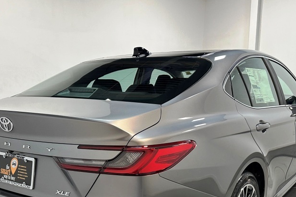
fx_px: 337
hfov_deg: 47.4
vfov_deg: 31.4
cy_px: 170
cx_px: 139
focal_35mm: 41
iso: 250
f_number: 1.78
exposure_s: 1/60
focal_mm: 6.86
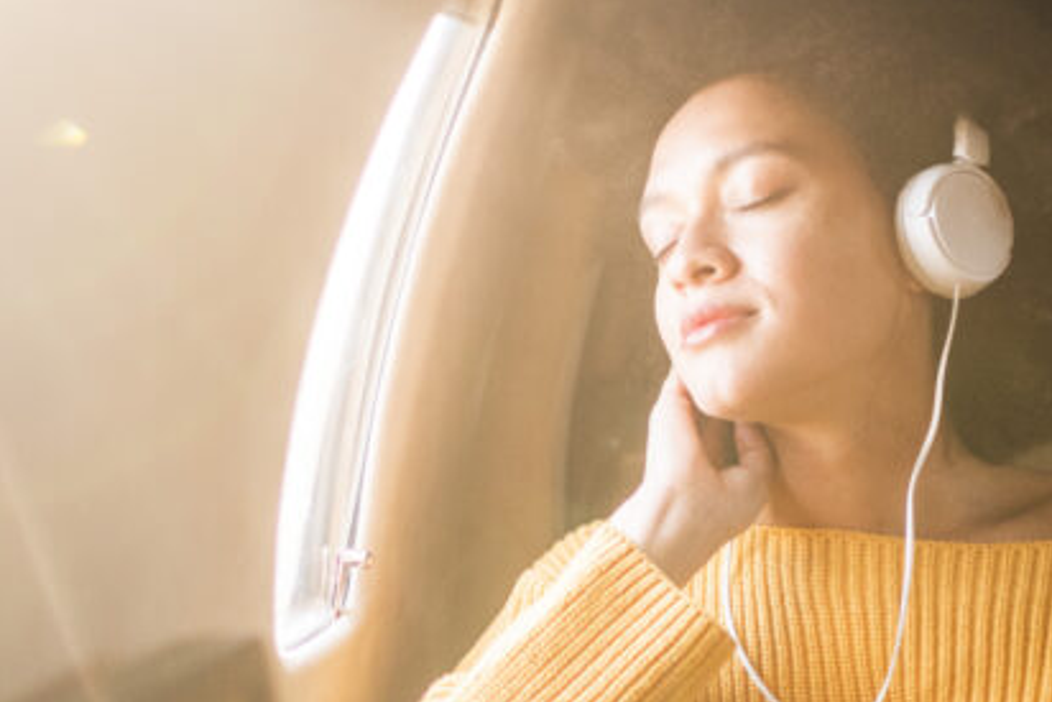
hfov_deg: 23.3
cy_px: 497
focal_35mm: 87
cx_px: 401
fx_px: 2543
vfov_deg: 15.7
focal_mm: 35
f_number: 1.4
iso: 800
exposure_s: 1/1250
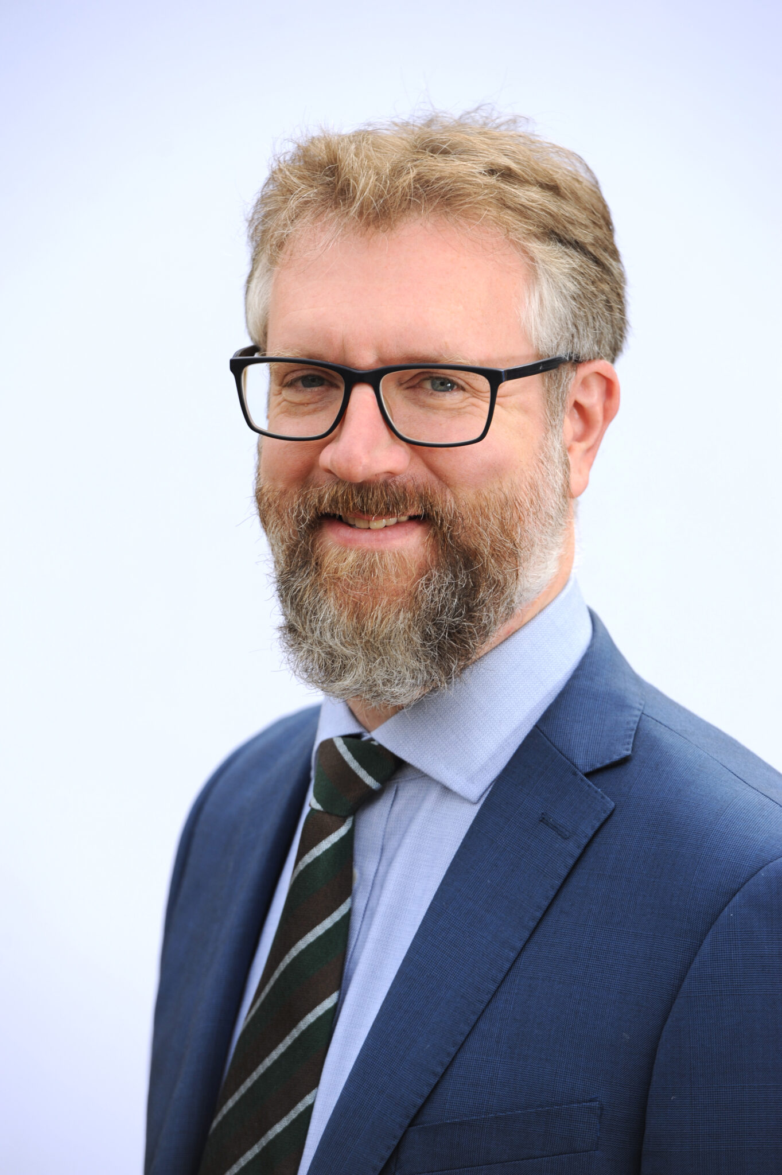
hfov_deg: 6.9
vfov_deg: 10.3
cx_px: 391
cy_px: 588
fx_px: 6524
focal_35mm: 200
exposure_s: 1/250
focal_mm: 200
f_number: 5
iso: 250
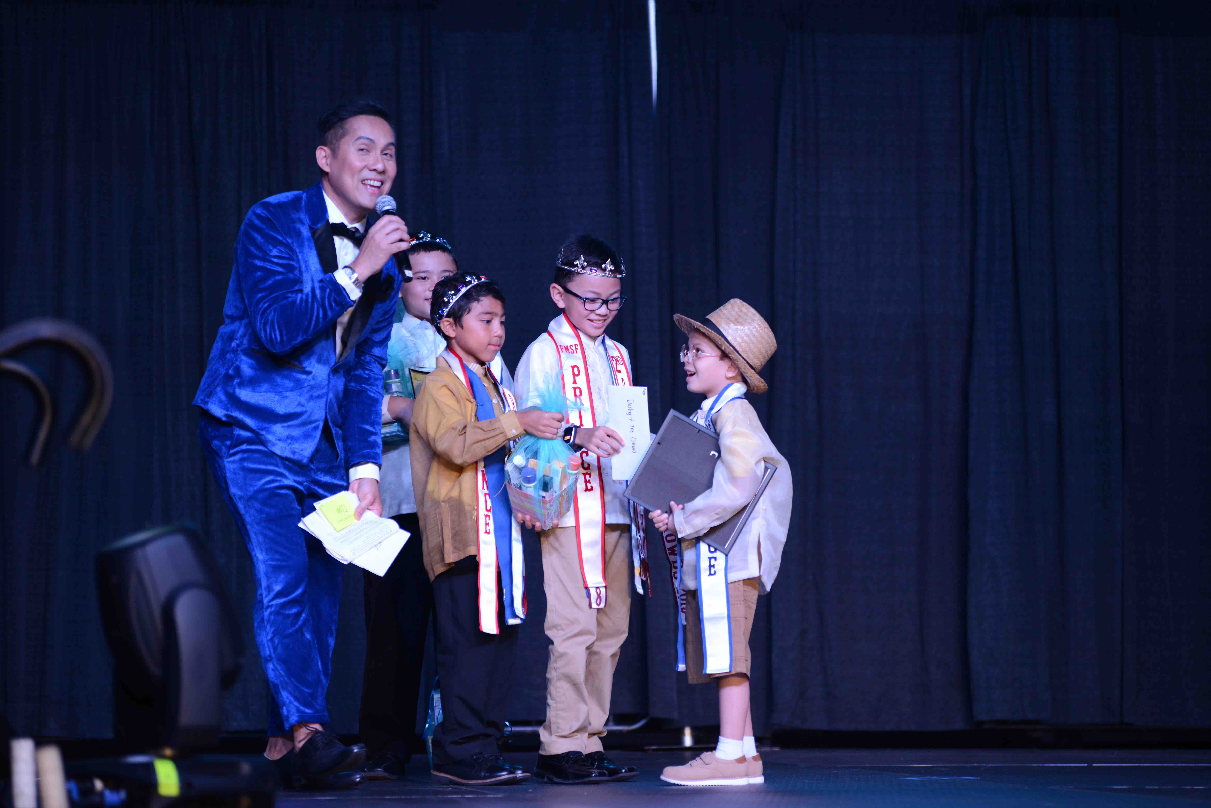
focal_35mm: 155
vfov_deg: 8.9
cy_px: 404
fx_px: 5215
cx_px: 606
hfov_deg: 13.2
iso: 1600
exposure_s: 1/400
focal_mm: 155
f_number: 3.2
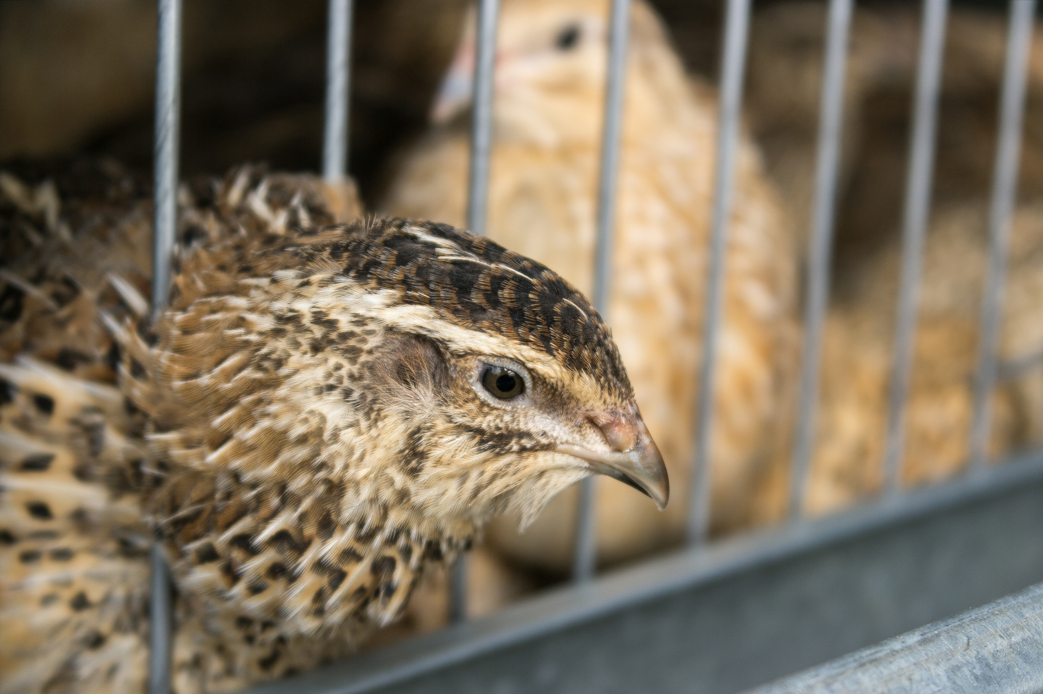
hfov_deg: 26.3
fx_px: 2229
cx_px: 522
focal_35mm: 77
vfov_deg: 17.7
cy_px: 347
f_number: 5.6
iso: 200
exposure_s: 1/160
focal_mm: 50
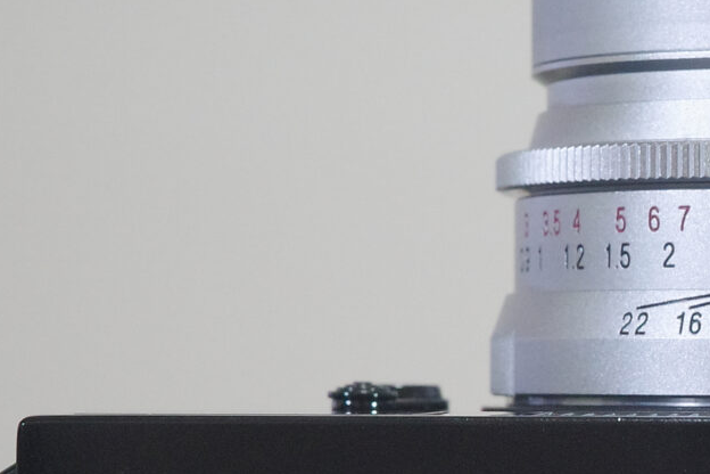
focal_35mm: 164
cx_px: 923
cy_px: 436
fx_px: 3234
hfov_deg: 12.2
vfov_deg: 8.3
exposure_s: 1/30
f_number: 8
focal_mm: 26
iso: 1250
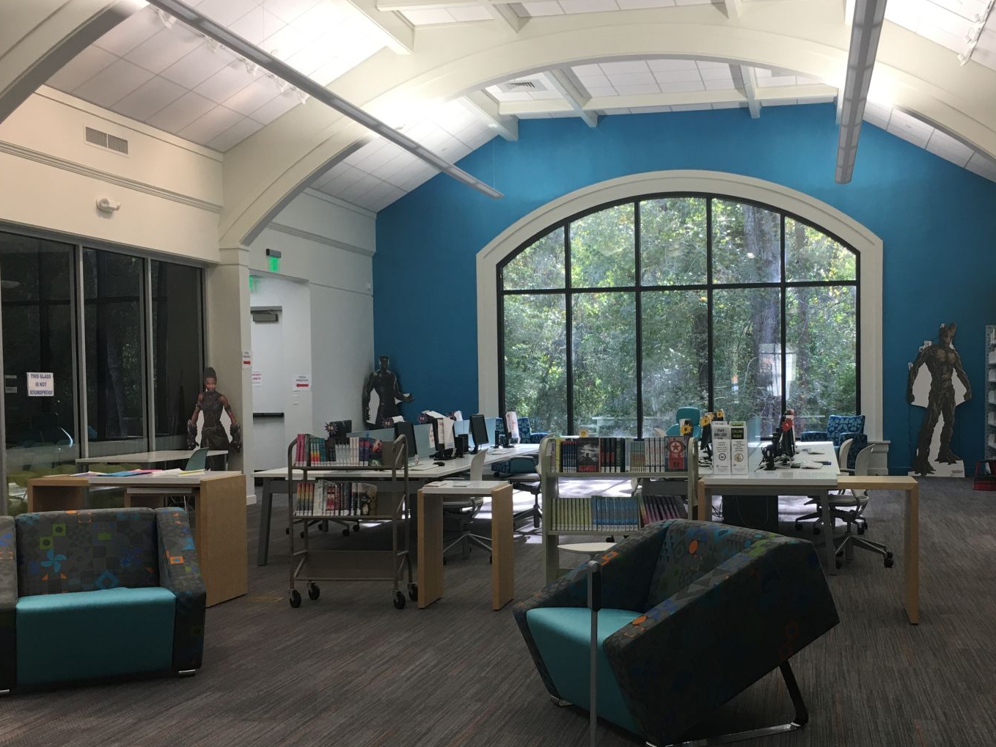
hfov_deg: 45.6
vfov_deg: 35.1
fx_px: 1180
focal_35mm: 41
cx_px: 590
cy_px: 437
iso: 25
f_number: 2.2
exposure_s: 1/40
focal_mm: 4.15
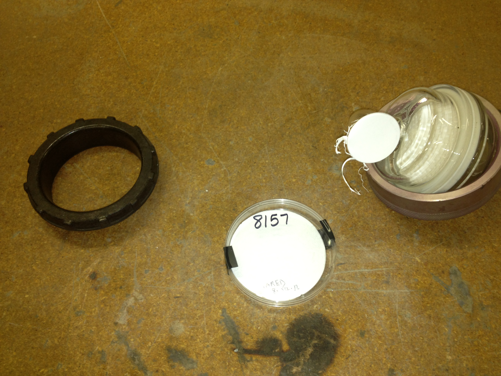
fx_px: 507
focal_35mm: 35
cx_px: 250
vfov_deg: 40.7
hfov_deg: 52.6
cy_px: 188
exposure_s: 1/20
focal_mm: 4.28
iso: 64
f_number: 2.4
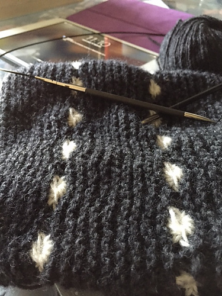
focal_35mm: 29
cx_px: 111
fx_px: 248
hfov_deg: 48.2
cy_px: 148
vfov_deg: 61.7
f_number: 2.2
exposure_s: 1/15
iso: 320
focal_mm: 4.15
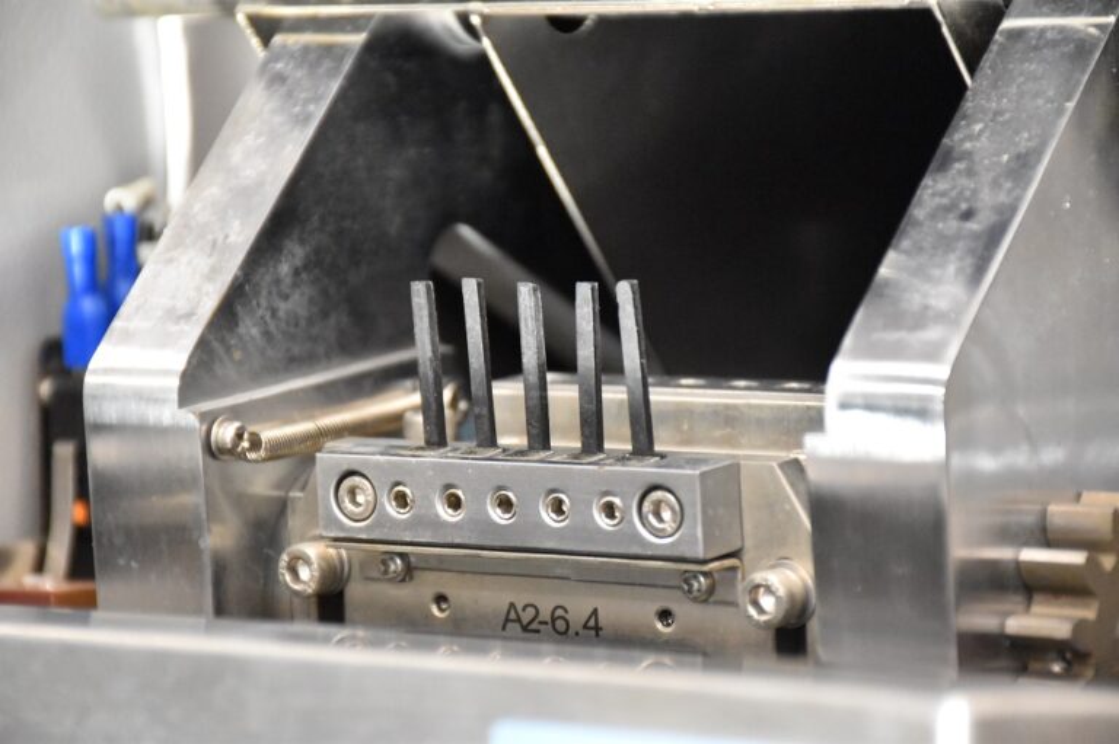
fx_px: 5684
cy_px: 372
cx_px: 560
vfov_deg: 7.5
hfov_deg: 11.2
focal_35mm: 183
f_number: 5.6
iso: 6400
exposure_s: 1/125
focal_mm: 122
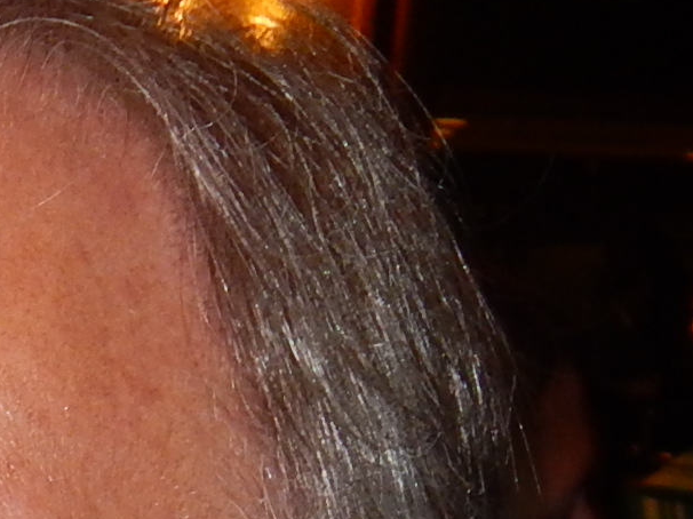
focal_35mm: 264
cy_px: 1374
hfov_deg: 7.0
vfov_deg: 5.4
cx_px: -1101
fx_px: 5283
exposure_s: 1/30
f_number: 3.7
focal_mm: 8.6
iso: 200
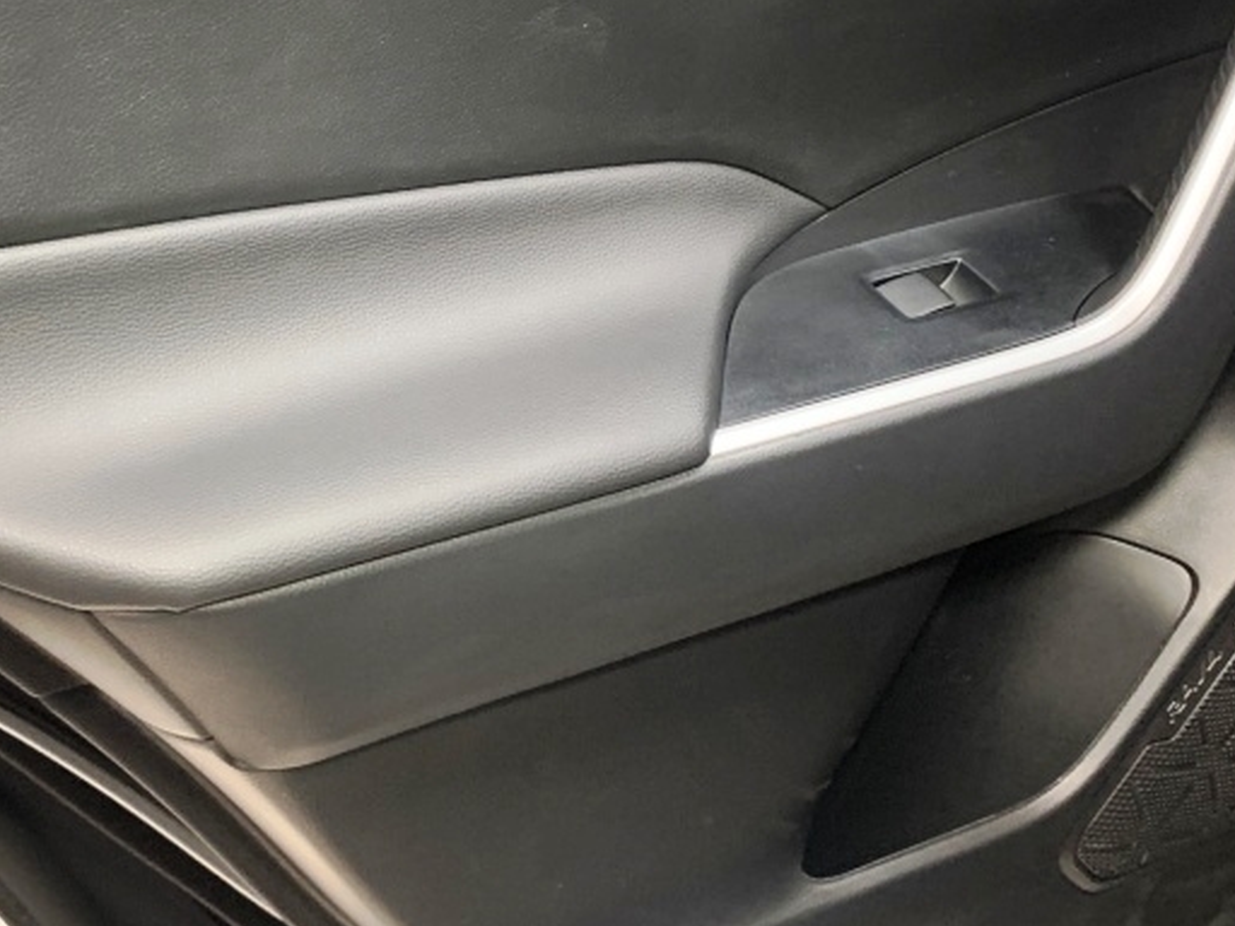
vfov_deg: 27.7
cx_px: 461
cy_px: 251
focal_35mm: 52
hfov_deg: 36.6
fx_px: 1855
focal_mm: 4.25
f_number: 1.8
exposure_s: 1/30
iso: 500
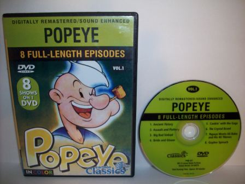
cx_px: 122
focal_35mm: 37
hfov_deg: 50.1
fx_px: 262
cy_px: 92
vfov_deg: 38.7
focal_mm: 6.2
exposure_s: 1/45
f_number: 2.8
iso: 160
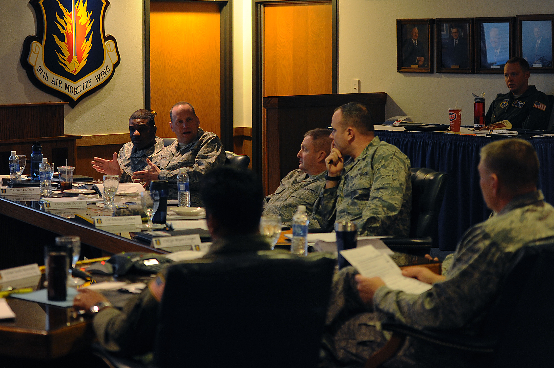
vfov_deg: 19.4
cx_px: 277
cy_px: 184
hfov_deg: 28.9
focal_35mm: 70
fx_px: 1077
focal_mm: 70
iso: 1600
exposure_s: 1/60
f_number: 2.8
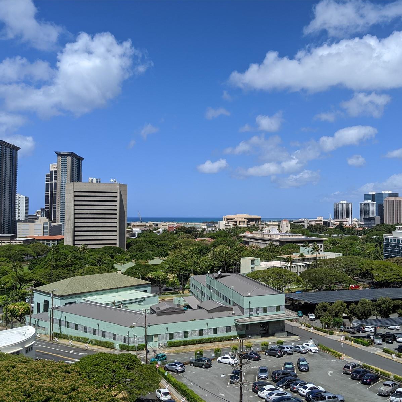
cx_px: 247
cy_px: 202
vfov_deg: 51.1
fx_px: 420
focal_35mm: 32
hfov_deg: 50.7
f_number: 1.8
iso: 52
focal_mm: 4.44
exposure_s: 1/4695
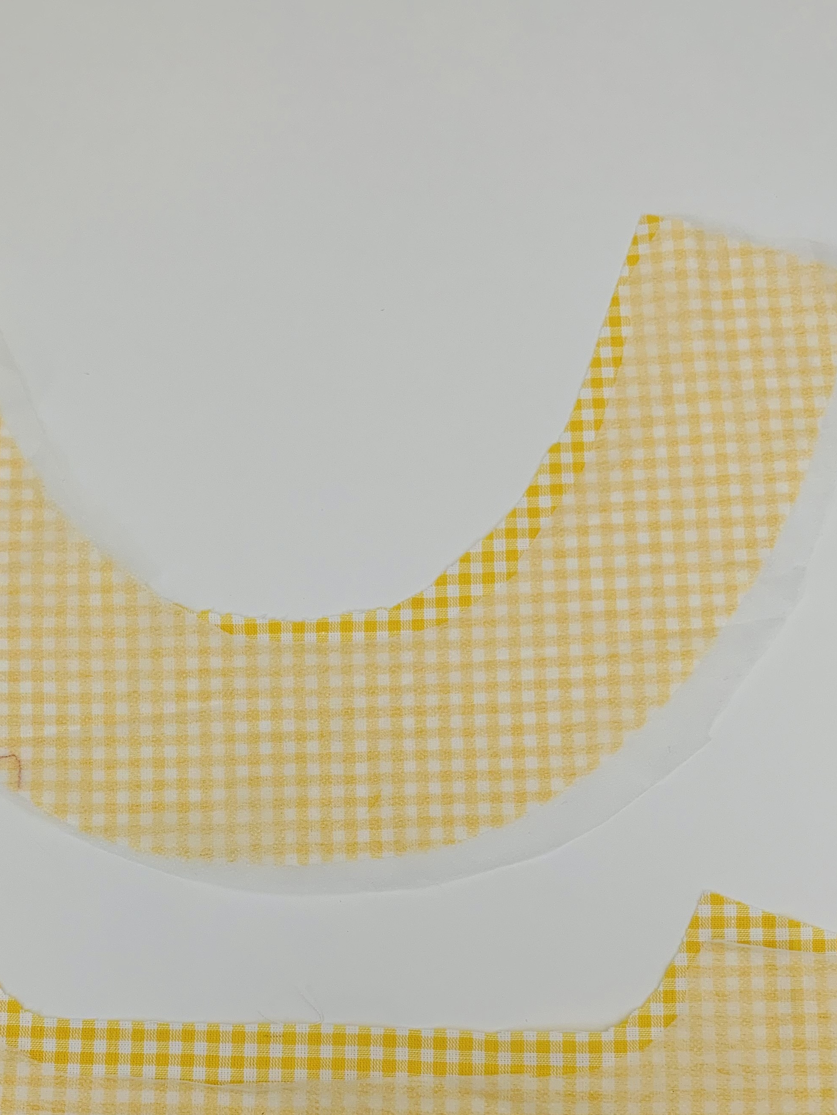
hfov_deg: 35.8
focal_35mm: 40
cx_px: 315
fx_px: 1289
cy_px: 761
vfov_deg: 45.9
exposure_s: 1/121
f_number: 1.8
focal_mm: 4.25
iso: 80
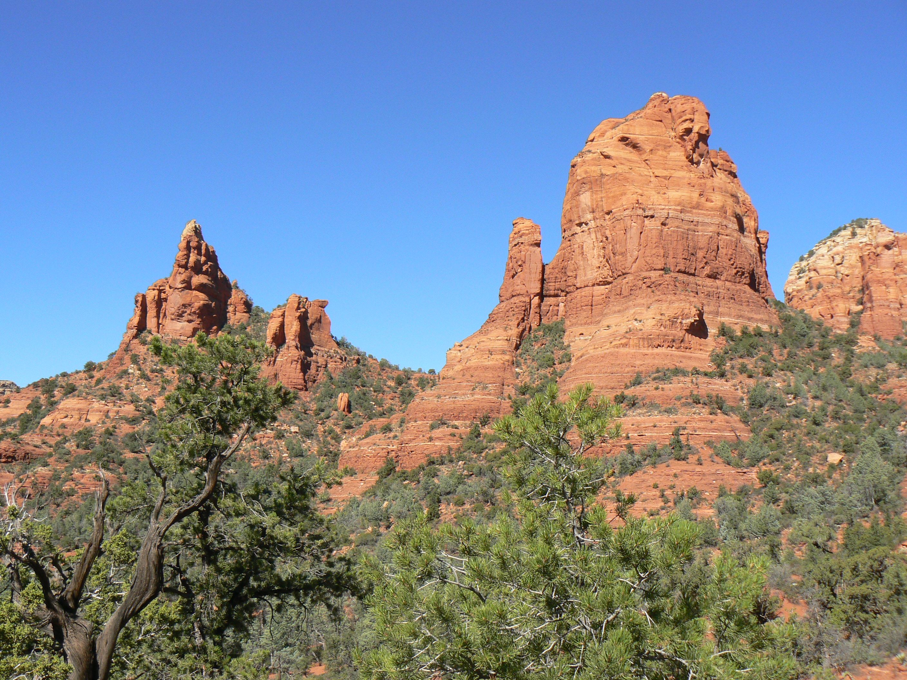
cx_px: 454
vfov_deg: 39.7
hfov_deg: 51.4
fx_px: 943
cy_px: 340
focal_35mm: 36
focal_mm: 6
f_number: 5.6
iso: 80
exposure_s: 1/400
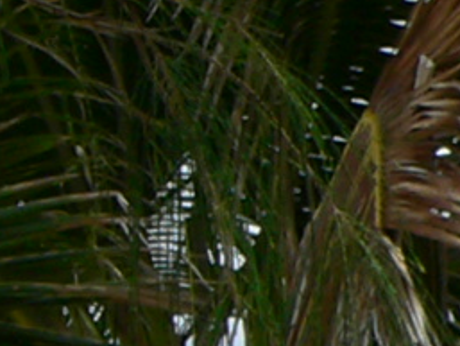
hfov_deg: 6.3
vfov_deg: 5.1
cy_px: 561
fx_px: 3816
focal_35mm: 287
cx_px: -961
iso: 80
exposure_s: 1/500
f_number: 5.2
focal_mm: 6
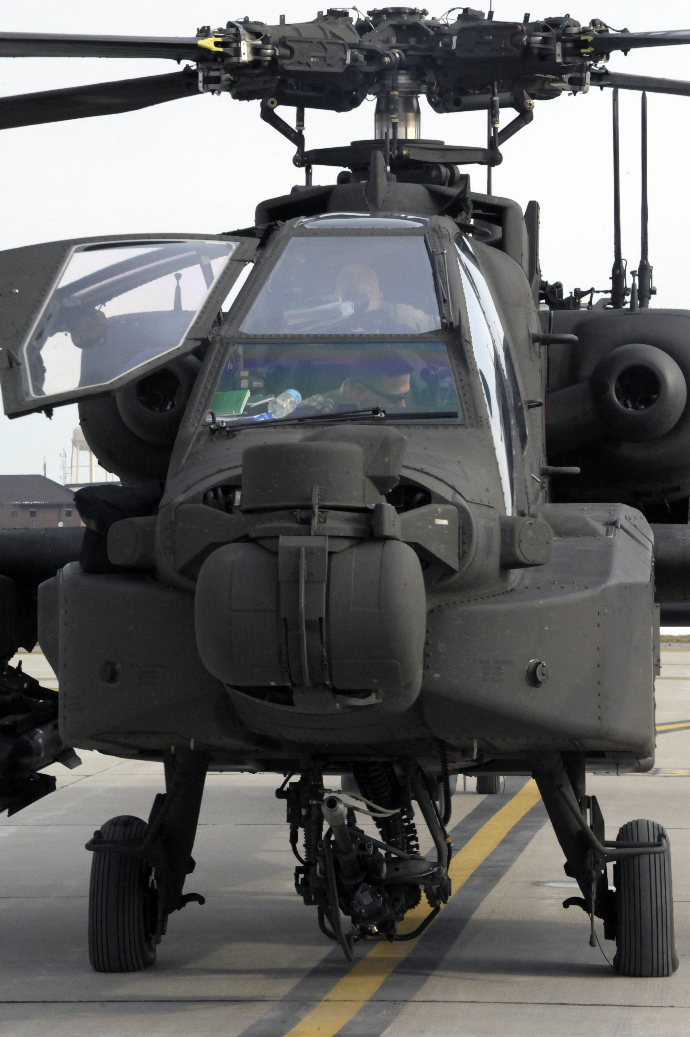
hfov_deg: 8.1
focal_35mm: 170
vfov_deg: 12.1
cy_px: 518
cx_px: 345
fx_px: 4893
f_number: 22
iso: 5000
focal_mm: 170
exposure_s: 1/320
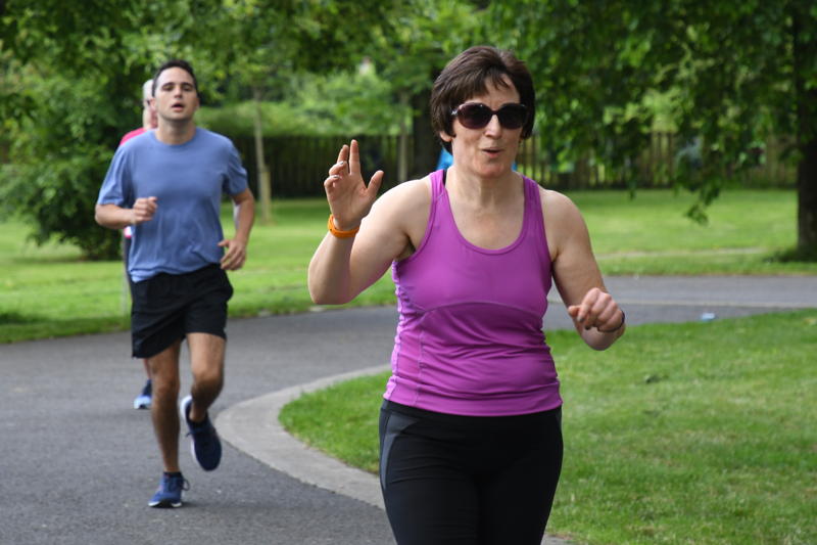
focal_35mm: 120
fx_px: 2723
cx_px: 408
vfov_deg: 11.4
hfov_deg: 17.1
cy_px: 272
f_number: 4
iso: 280
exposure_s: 1/250
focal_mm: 80
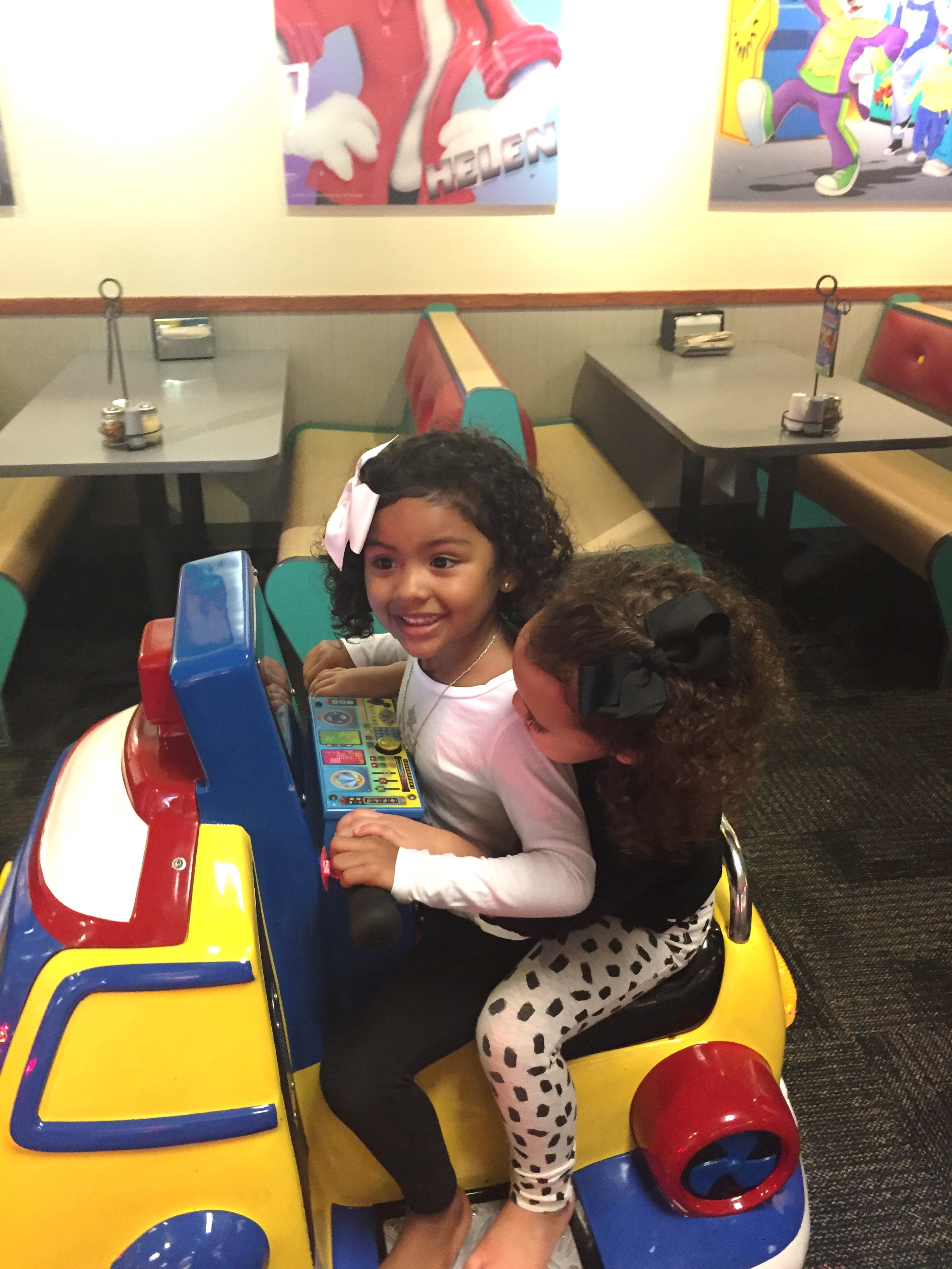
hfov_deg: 48.2
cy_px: 634
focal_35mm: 29
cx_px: 476
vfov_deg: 61.7
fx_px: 1063
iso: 250
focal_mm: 4.15
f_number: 2.2
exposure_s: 1/24
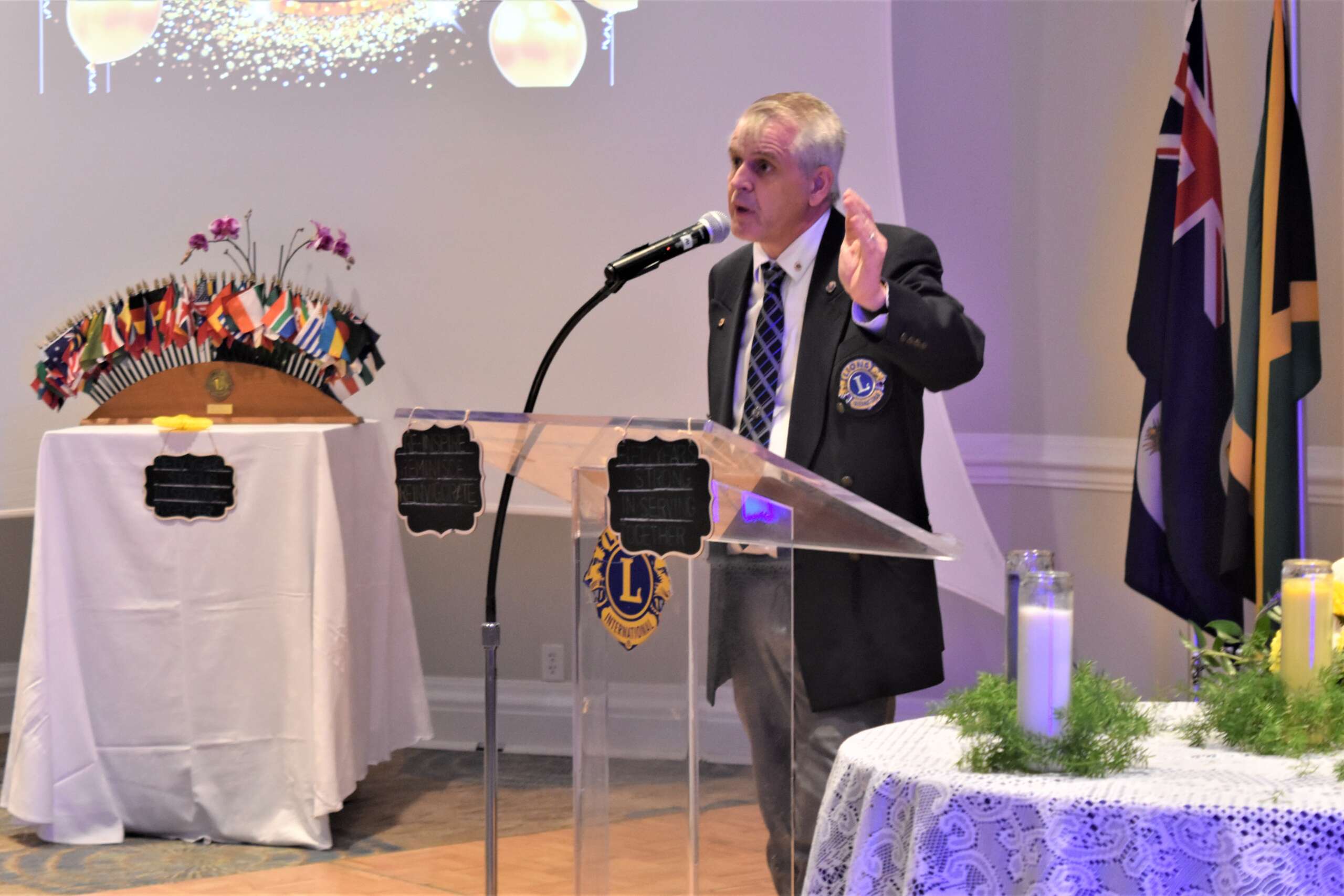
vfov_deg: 18.2
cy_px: 448
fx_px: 2800
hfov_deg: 27.0
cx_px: 672
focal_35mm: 75
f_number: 5.6
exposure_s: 1/30
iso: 2000
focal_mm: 50
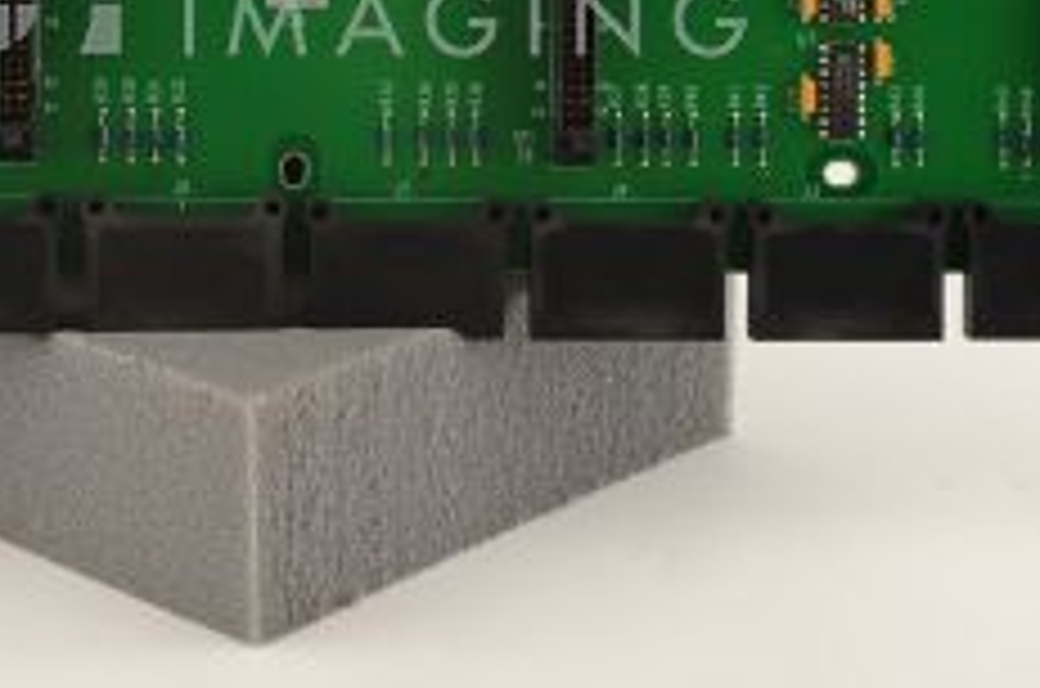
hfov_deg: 15.7
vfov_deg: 10.4
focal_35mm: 130
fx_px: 3748
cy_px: -52
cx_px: 297
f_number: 11
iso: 1600
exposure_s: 1/125
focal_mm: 50
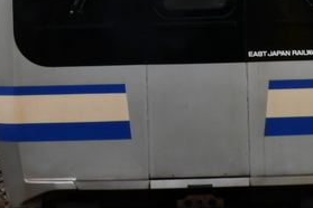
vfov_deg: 1.4
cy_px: -104
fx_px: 8676
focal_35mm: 998
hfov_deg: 2.1
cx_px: -139
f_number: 16
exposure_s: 1/125
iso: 250
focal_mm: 155
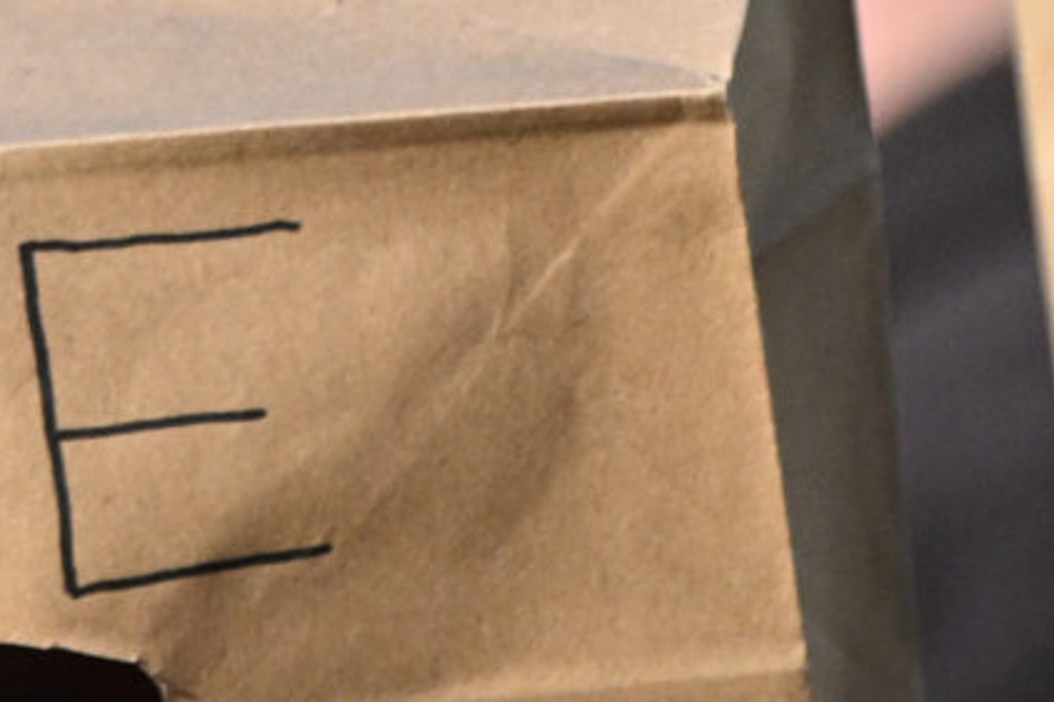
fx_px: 63944
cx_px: -589
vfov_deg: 0.6
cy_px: 1180
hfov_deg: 0.9
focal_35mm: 2185
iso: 2500
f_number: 5.6
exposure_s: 1/4000
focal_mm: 360
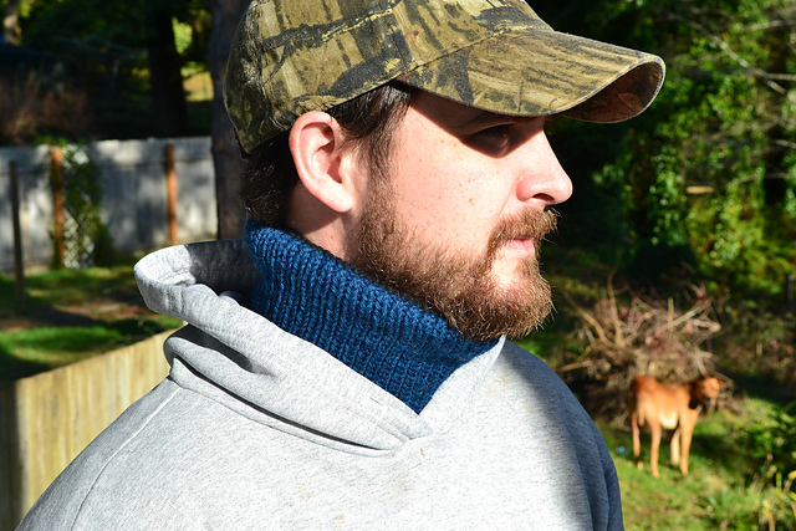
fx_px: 1261
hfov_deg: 35.0
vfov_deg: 23.8
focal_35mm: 57
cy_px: 266
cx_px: 398
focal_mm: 38
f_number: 10
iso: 400
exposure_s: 1/250
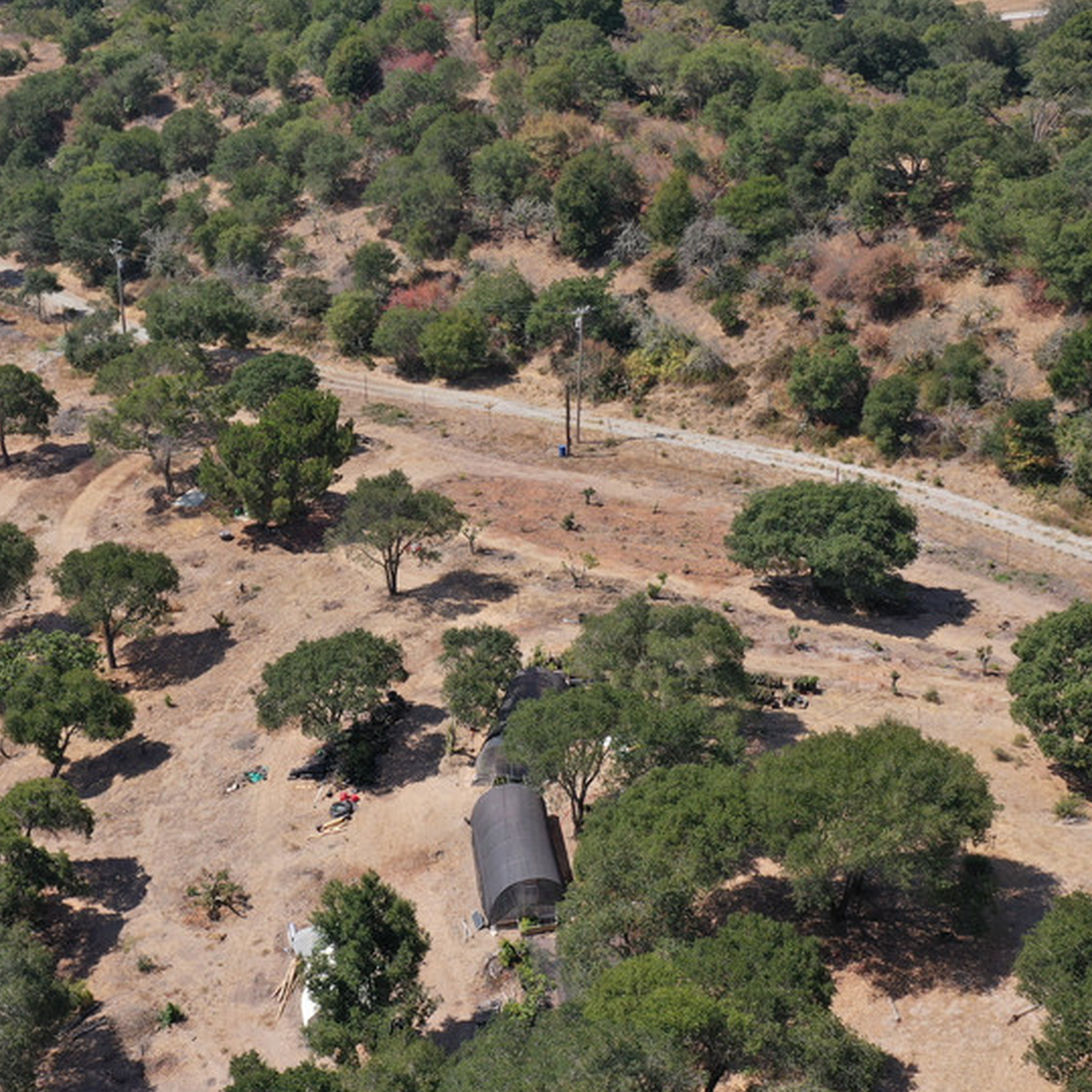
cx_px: 523
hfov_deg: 32.2
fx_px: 1892
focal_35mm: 53
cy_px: 482
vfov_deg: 32.2
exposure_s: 1/400
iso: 100
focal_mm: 10.26
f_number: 5.6
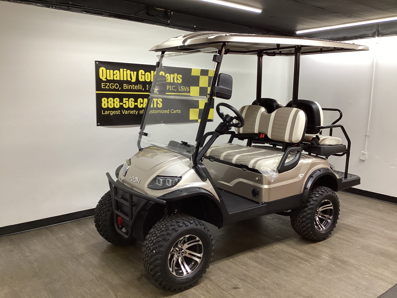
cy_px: 149
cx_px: 198
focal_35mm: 31
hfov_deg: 58.4
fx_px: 356
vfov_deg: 45.4
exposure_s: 1/60
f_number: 2.4
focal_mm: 3.3
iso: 125
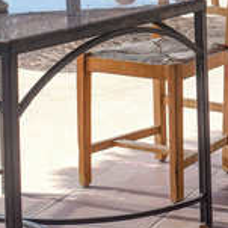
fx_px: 1006
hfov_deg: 11.8
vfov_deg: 12.5
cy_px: -84
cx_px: 421
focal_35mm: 135
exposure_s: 1/200
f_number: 7.1
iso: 100
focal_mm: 24
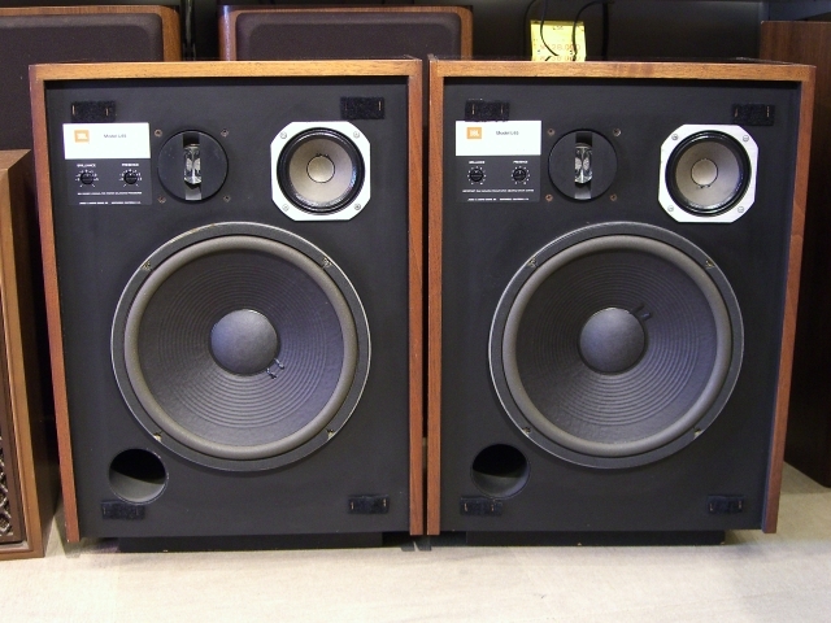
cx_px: 416
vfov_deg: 31.5
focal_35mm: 46
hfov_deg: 41.2
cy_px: 312
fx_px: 1104
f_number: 3.1
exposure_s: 1/13
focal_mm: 9.5
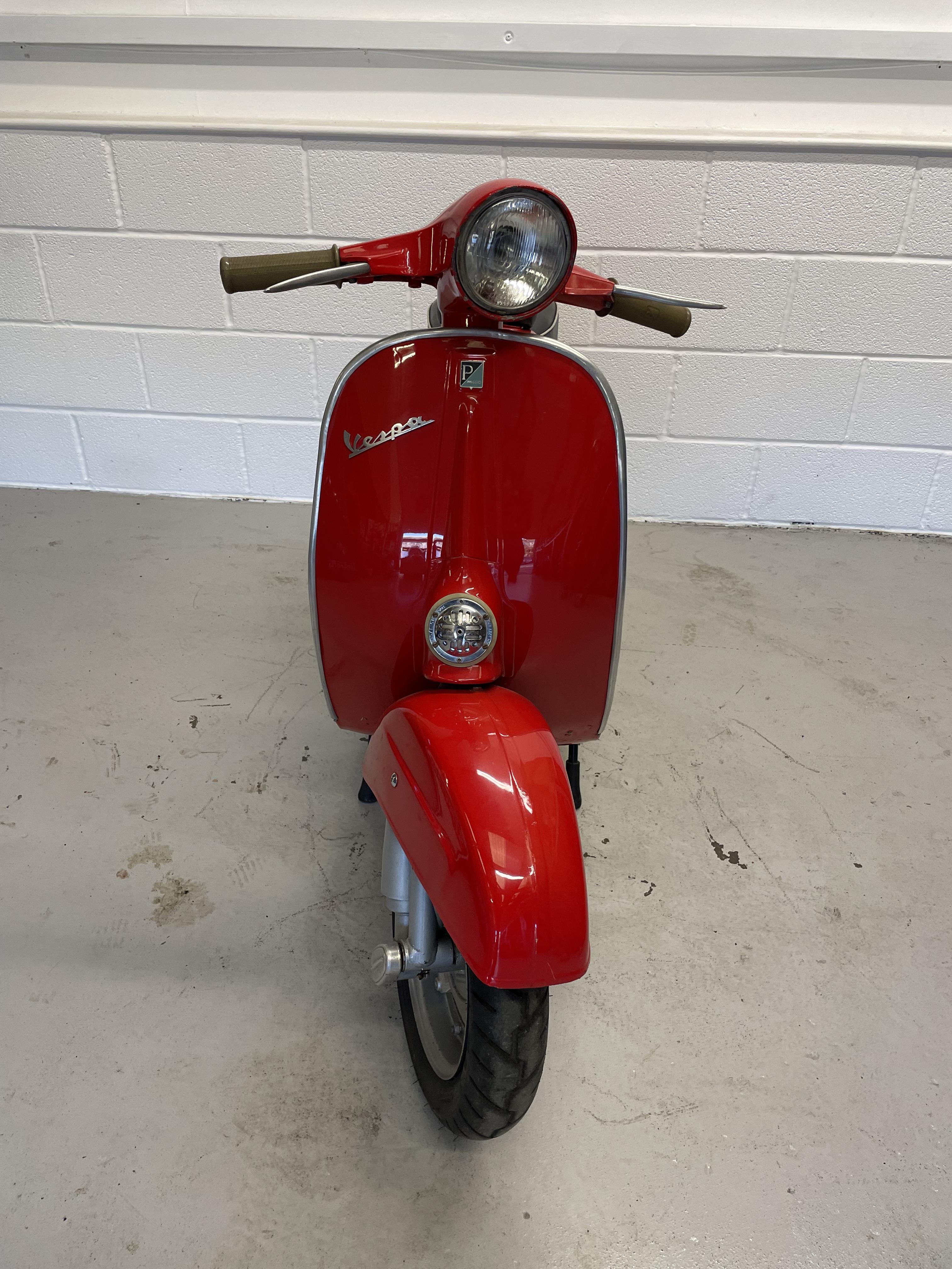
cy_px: 634
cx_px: 476
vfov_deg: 67.3
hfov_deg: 53.1
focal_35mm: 26
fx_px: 953
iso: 125
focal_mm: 4.2
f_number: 1.6
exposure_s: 1/100
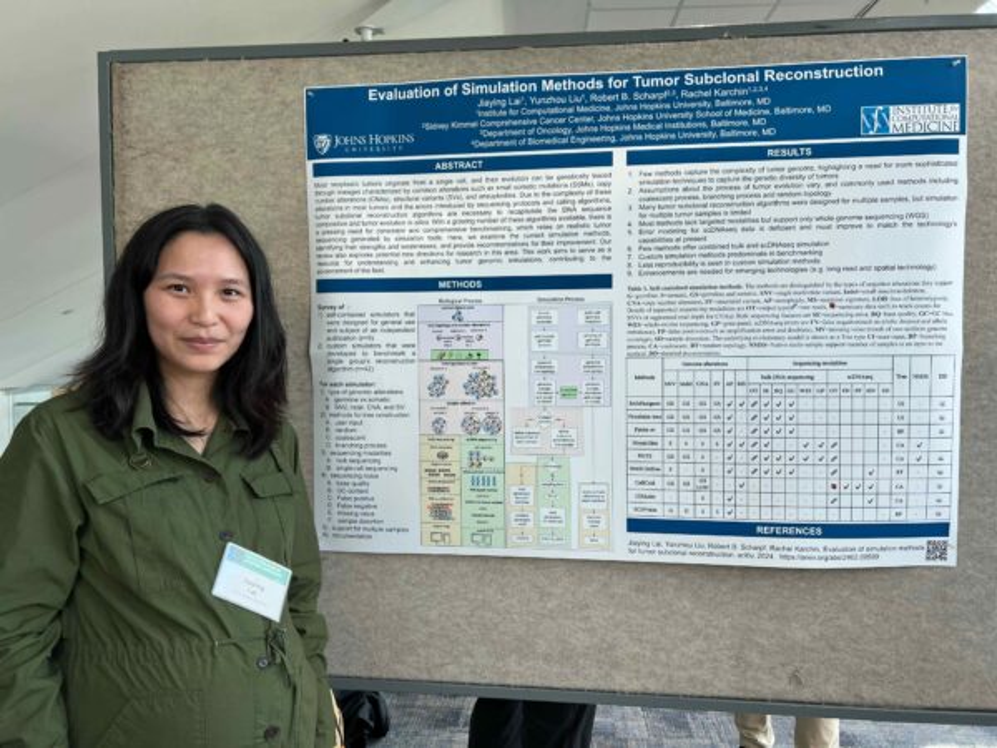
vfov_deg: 53.1
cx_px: 498
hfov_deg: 67.3
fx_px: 749
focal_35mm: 26
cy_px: 374
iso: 64
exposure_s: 1/120
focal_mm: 5.7
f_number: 1.5
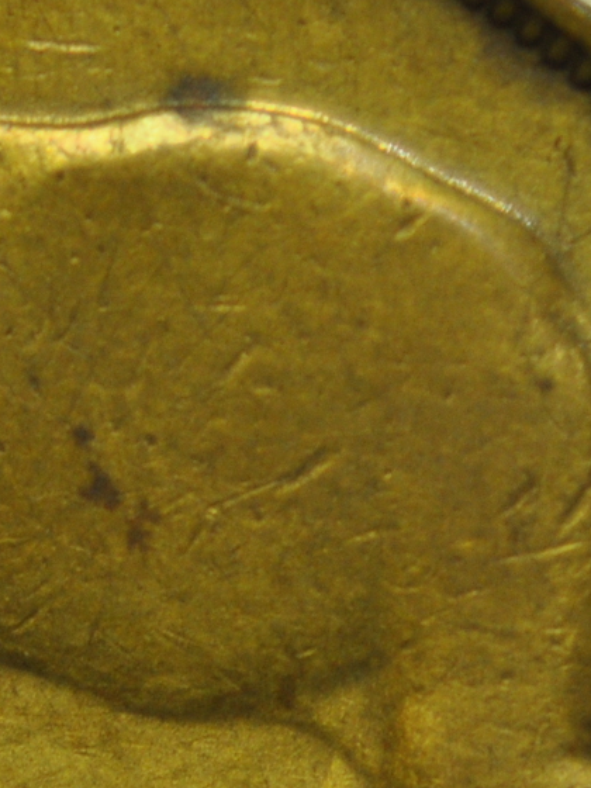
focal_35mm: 331
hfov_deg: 4.5
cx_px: 49
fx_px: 7535
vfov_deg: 6.0
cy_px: 747
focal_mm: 60
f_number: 4
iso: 560
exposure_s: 1/250
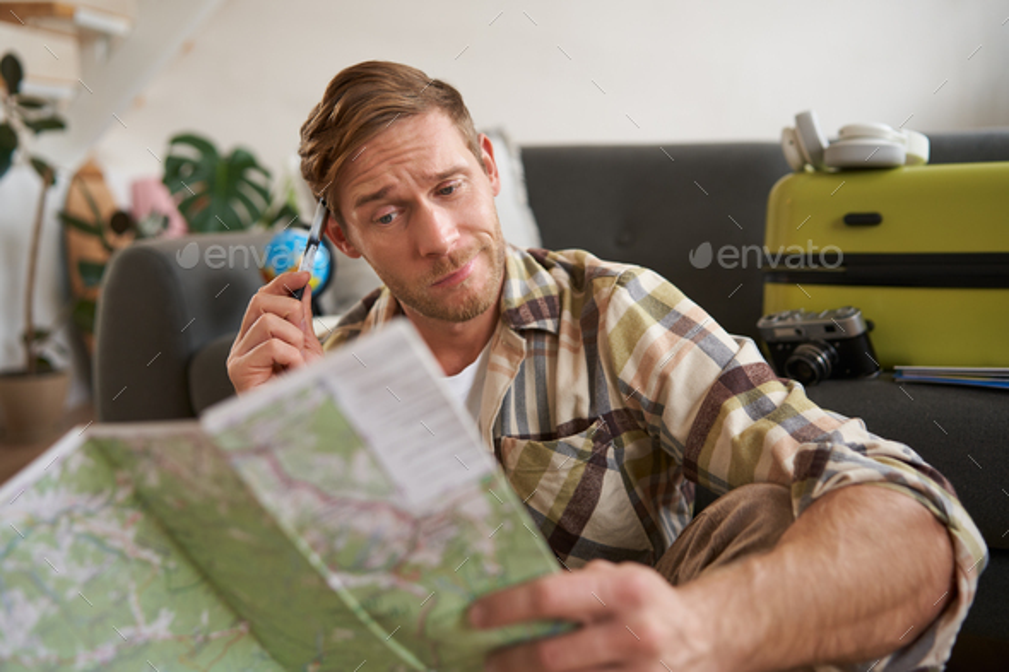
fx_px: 981
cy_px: 336
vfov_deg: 37.8
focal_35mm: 35
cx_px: 504
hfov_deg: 54.4
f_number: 2
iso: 200
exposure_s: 1/100
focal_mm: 35
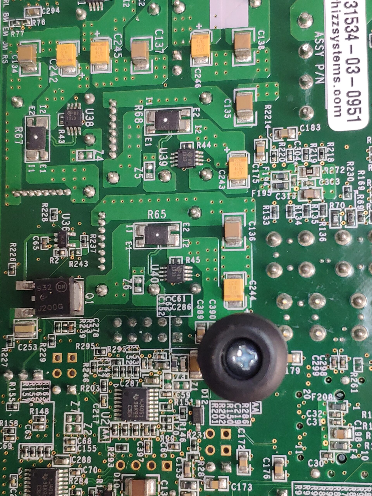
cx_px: 186
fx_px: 301
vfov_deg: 79.0
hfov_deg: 63.4
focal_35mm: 21
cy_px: 248
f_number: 1.8
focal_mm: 4.22
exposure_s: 1/50
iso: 238
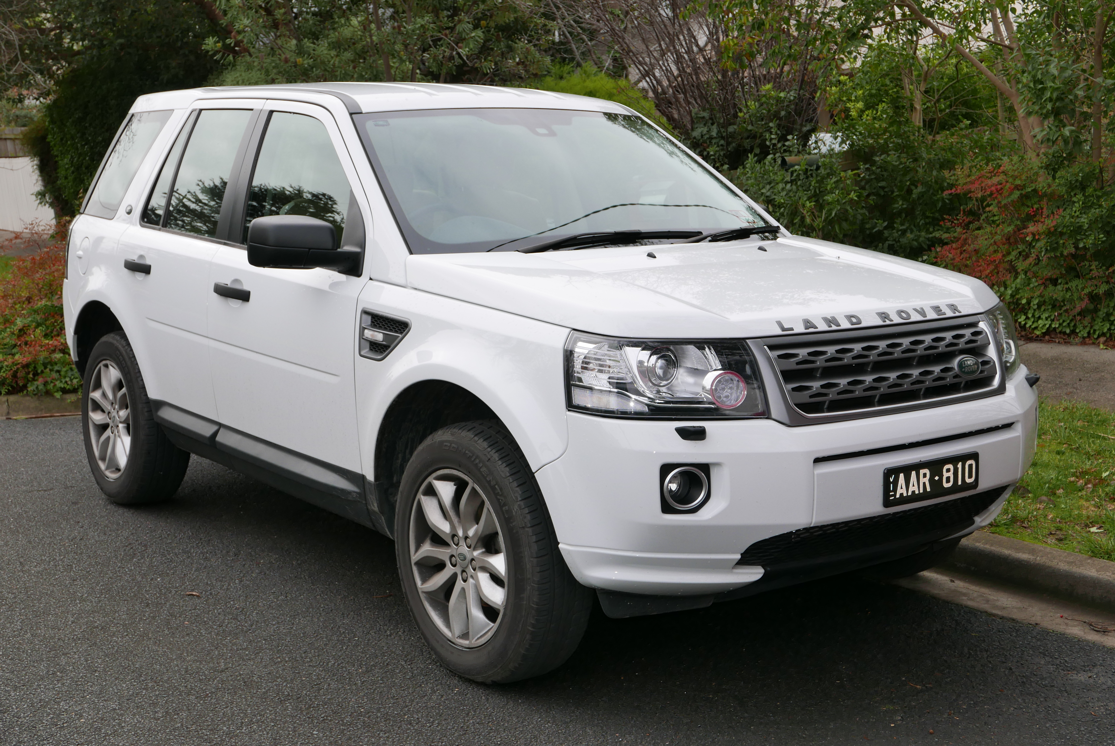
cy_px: 373
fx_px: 1550
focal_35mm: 50
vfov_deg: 27.0
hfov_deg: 39.6
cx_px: 558
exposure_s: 1/320
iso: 200
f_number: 5.6
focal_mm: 22.7
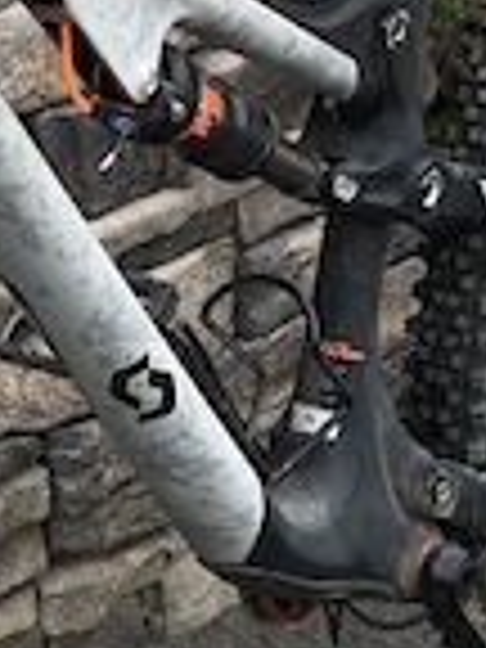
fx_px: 2920
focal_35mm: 156
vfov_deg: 12.6
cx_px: 45
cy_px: 526
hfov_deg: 9.5
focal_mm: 4
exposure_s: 1/546
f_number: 1.8
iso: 20
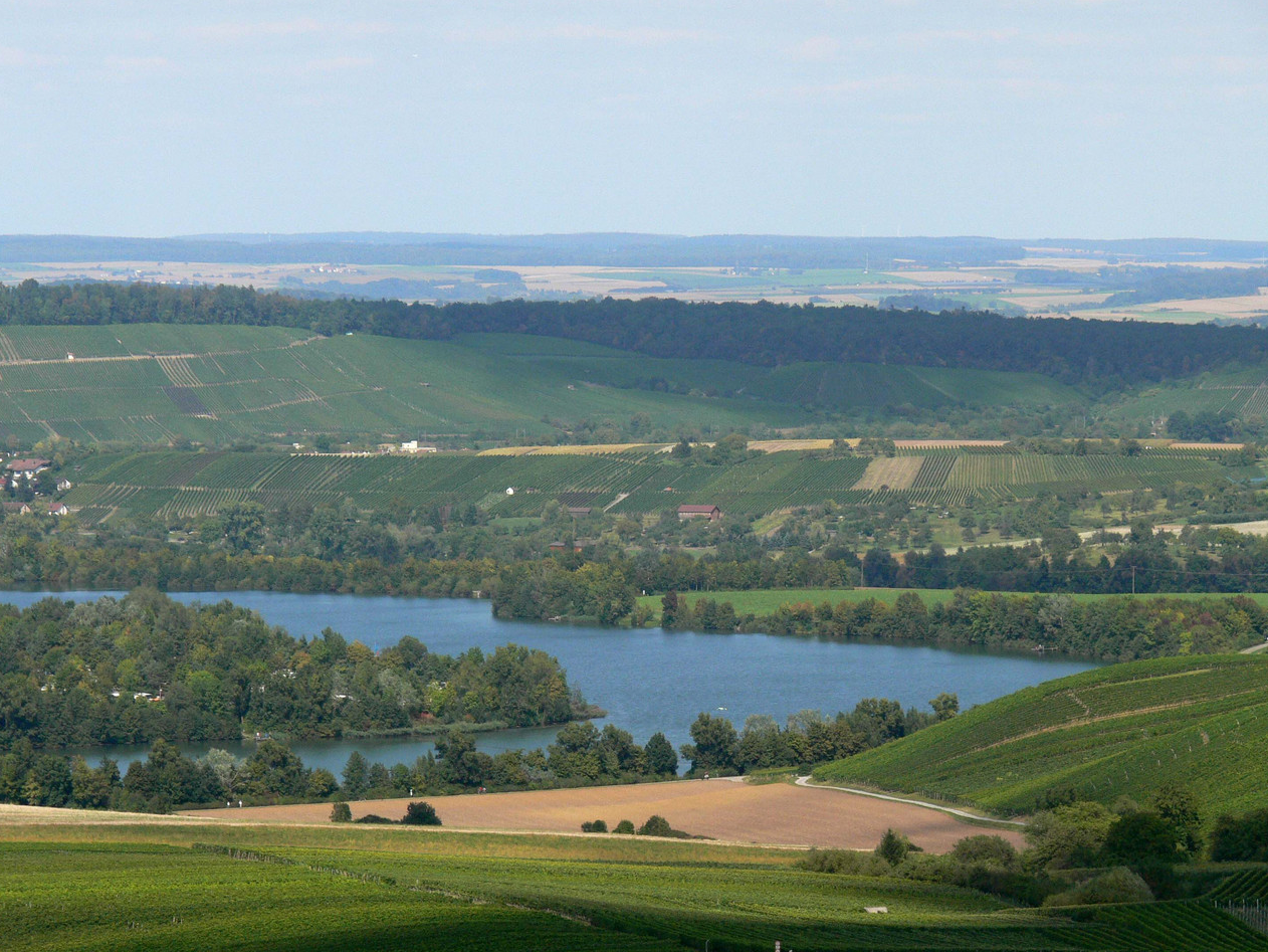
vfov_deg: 6.8
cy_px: 441
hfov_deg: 9.0
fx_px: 8024
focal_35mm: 219
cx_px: 607
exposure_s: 1/640
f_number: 5
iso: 100
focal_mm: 40.5
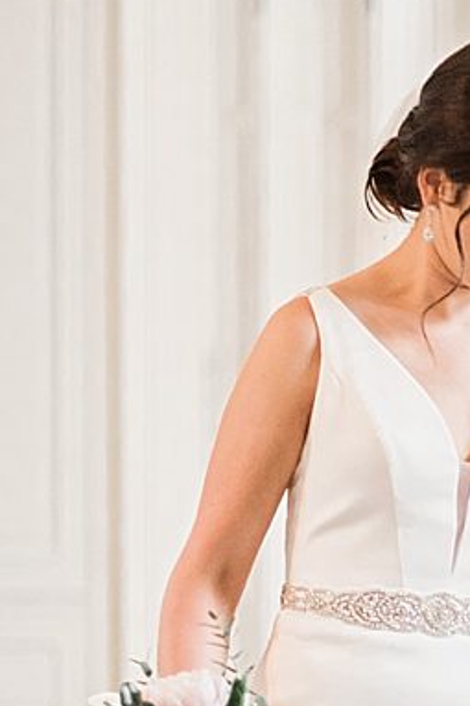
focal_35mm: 184
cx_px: 616
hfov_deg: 7.4
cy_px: 606
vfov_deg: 11.1
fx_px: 3606
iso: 1000
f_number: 1.4
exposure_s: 1/250
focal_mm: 50
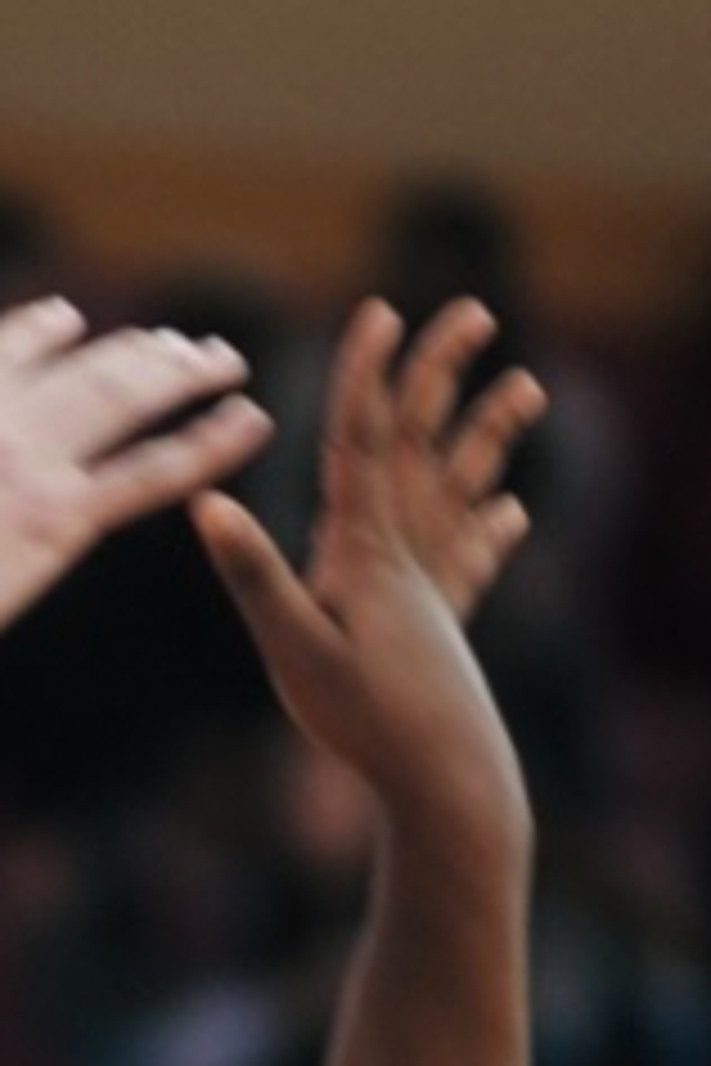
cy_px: 2258
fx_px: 25487
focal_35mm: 860
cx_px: -488
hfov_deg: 1.6
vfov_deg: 2.4
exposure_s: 1/320
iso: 400
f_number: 1.4
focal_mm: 85
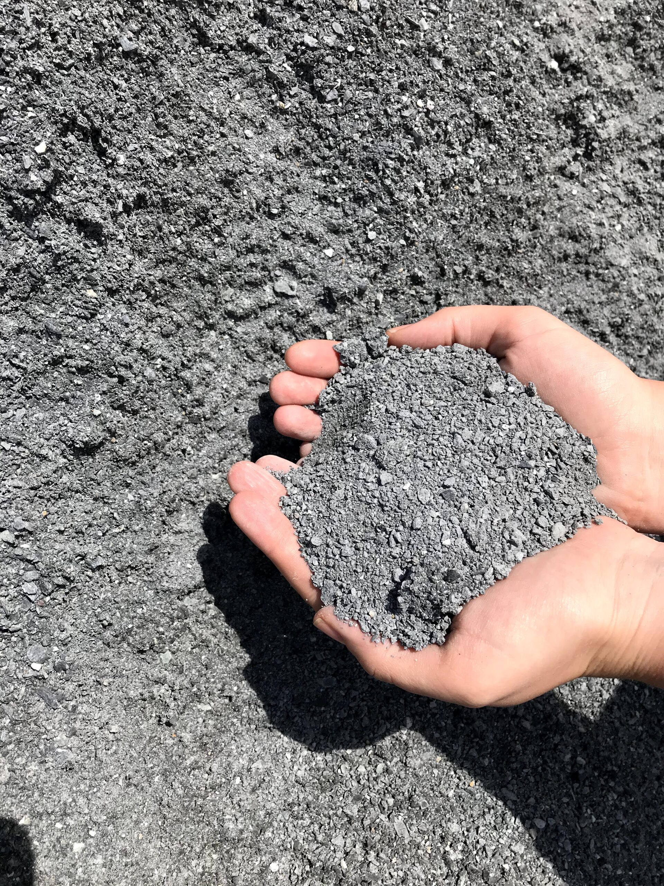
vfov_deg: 63.4
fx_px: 716
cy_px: 443
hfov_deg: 49.7
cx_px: 332
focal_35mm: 28
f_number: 1.8
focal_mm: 3.99
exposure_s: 1/2398
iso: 20
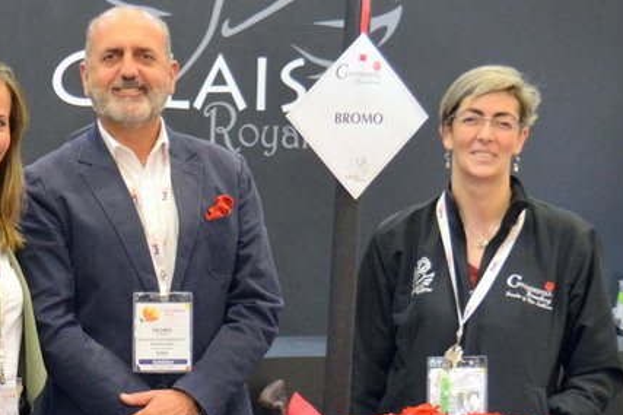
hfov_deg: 18.3
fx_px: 1868
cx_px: -36
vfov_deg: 12.6
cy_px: 365
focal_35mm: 108
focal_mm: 24
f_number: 4
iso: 1600
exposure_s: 1/60
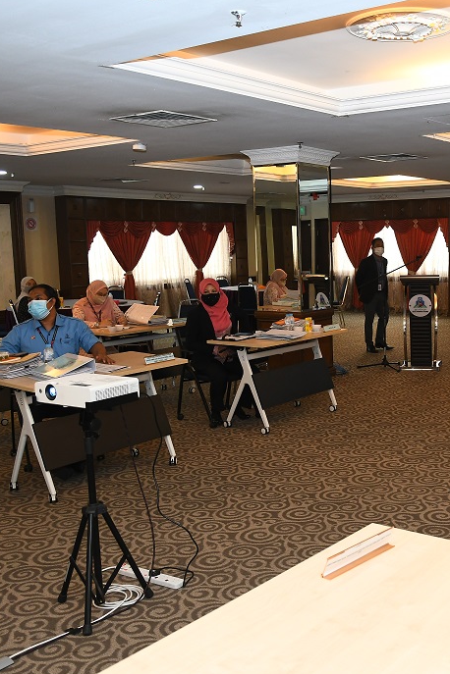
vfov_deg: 49.8
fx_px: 727
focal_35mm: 39
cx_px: 373
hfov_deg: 33.2
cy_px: 337
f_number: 3.2
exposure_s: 1/125
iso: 800
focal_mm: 17
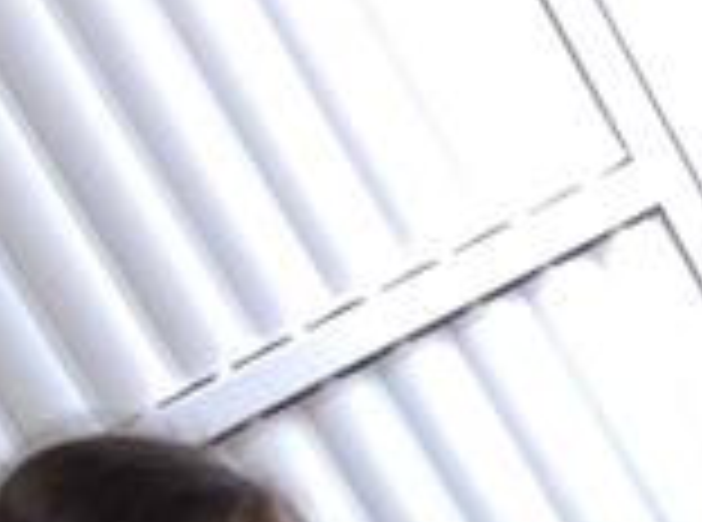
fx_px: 4266
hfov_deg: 8.6
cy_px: 1314
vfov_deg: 6.6
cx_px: 1656
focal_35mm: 211
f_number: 2.4
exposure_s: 1/25
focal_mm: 3.3
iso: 40
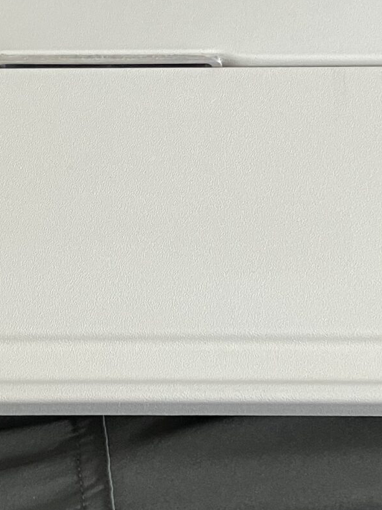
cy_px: 95
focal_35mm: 91
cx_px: 121
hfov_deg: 16.2
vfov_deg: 21.3
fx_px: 1339
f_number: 1.8
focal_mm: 3.99
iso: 125
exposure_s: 1/52
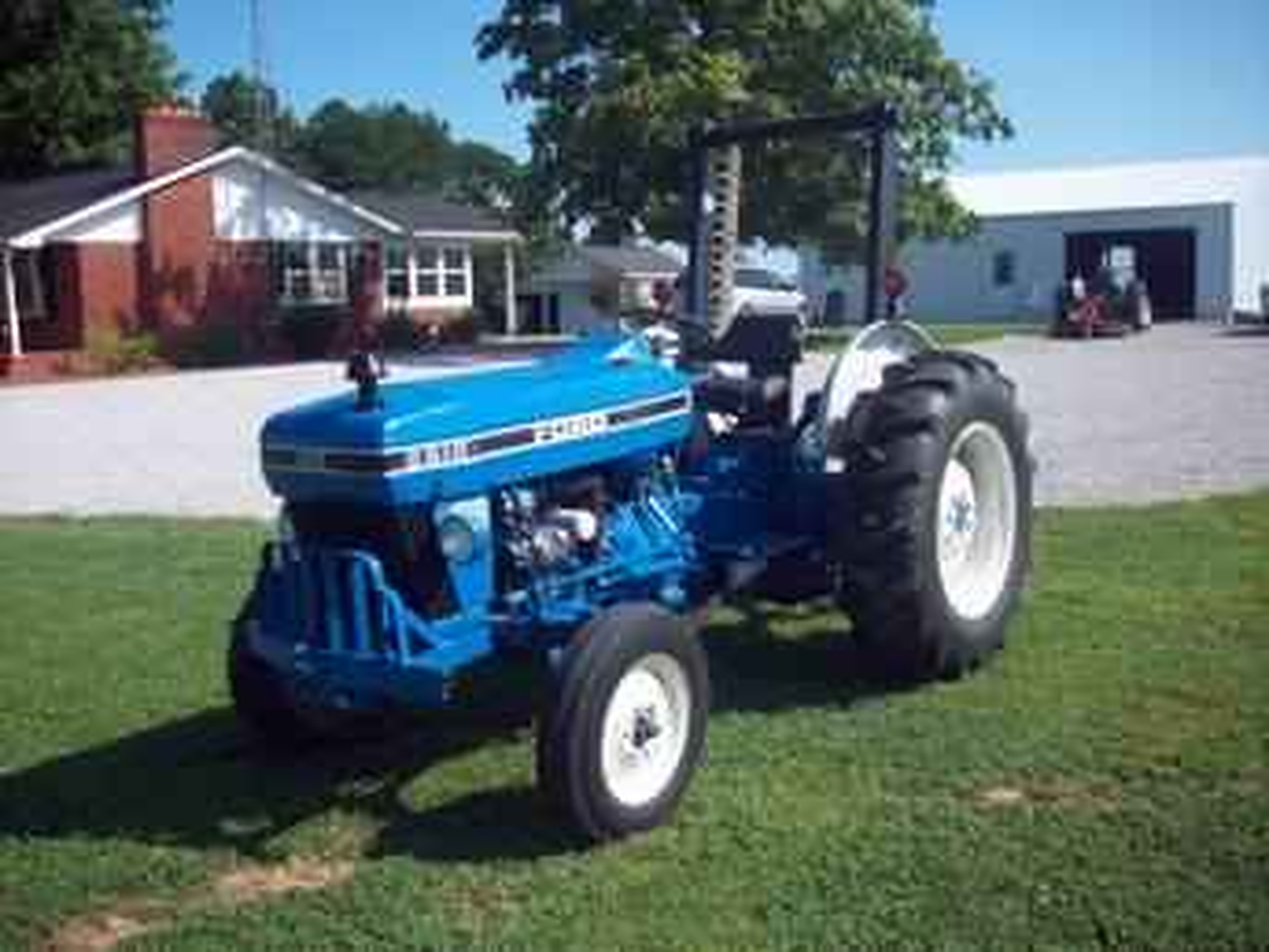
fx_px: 1356
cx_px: 634
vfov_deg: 38.7
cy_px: 476
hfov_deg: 50.1
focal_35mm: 37
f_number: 5.6
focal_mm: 6.2
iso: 80
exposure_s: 1/290
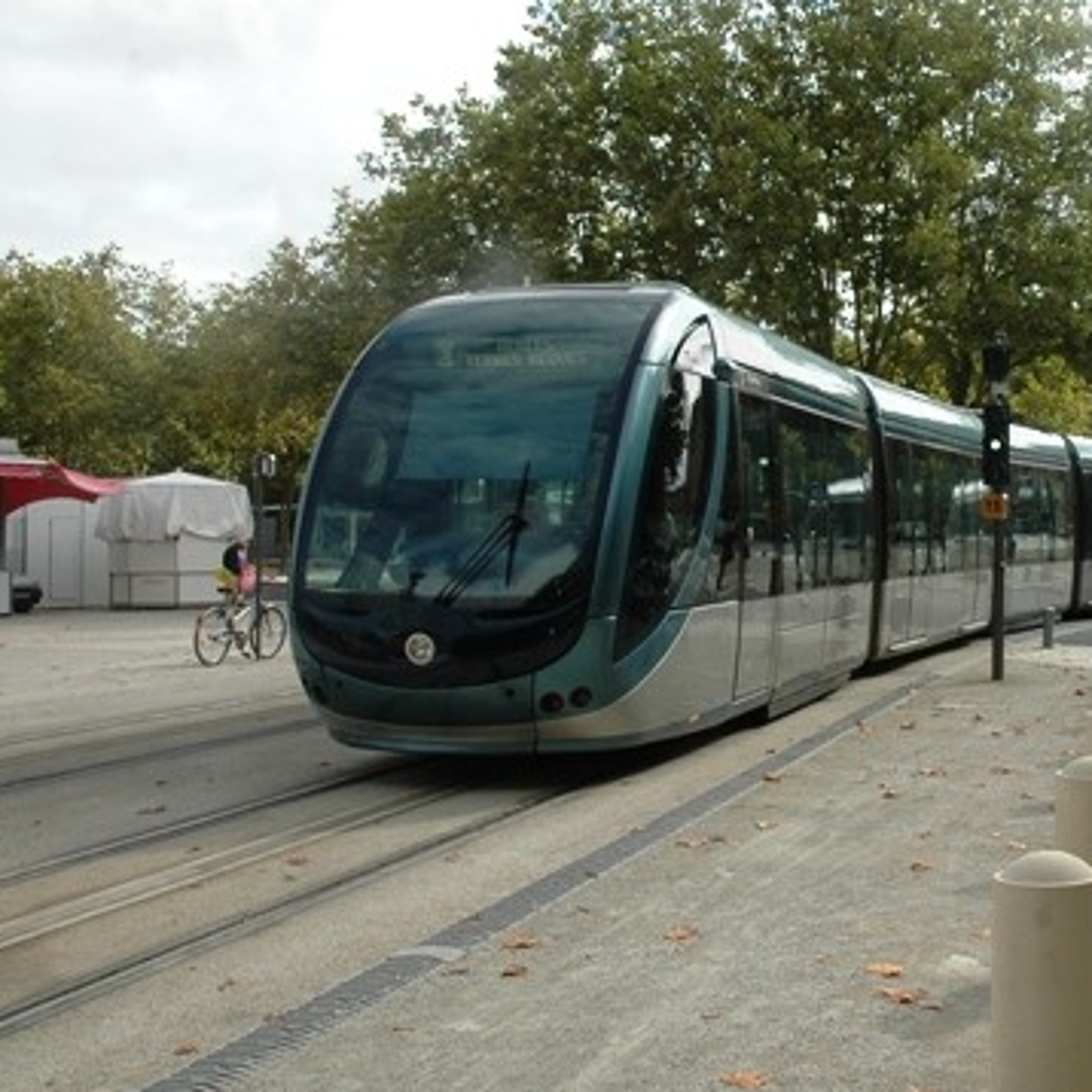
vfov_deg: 40.8
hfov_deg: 38.5
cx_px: 955
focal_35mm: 41
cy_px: 470
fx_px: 1463
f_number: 13
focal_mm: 18
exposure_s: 1/250
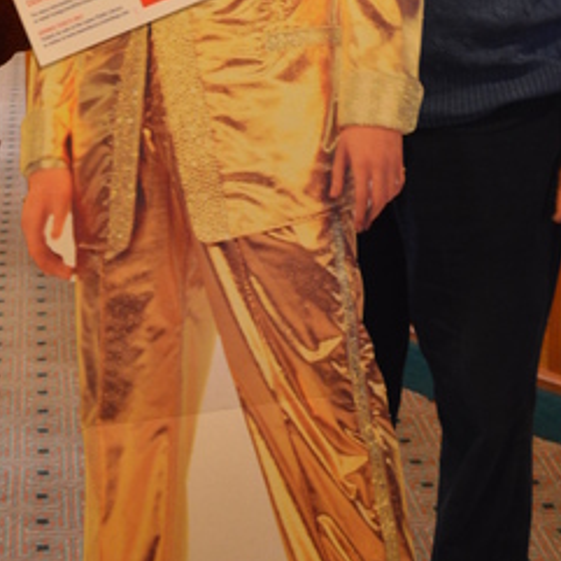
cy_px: -56
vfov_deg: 18.0
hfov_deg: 18.6
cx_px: 196
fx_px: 1705
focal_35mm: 93
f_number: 4
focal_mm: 22
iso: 400
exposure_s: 1/15
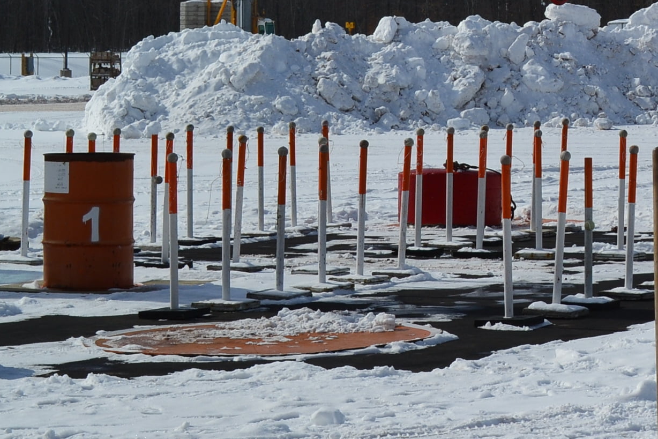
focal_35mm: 152
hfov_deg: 13.1
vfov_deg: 9.0
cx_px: 832
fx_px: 2778
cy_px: -9
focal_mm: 36
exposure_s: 1/500
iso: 140
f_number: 11
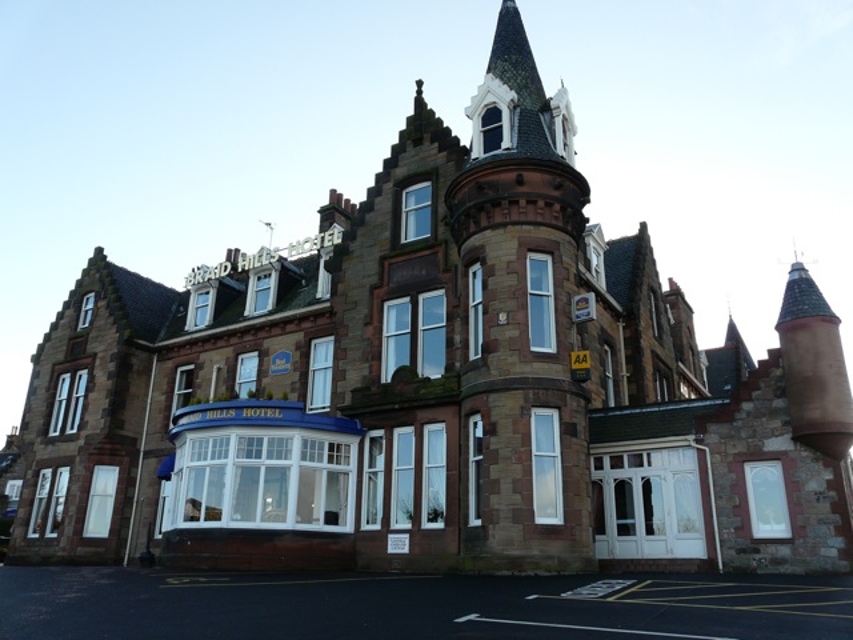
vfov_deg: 49.7
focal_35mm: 28
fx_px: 690
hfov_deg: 63.4
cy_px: 320
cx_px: 426
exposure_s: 1/200
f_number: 4
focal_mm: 4.6
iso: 100
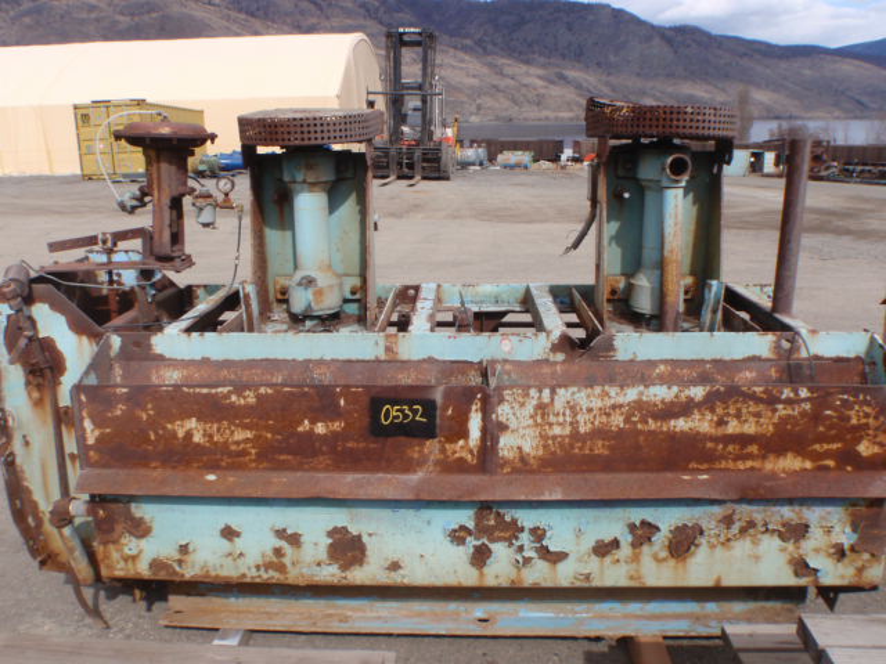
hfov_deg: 63.4
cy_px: 332
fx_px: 717
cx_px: 443
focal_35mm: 28
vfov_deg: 49.7
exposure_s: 1/250
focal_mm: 5
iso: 64
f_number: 5
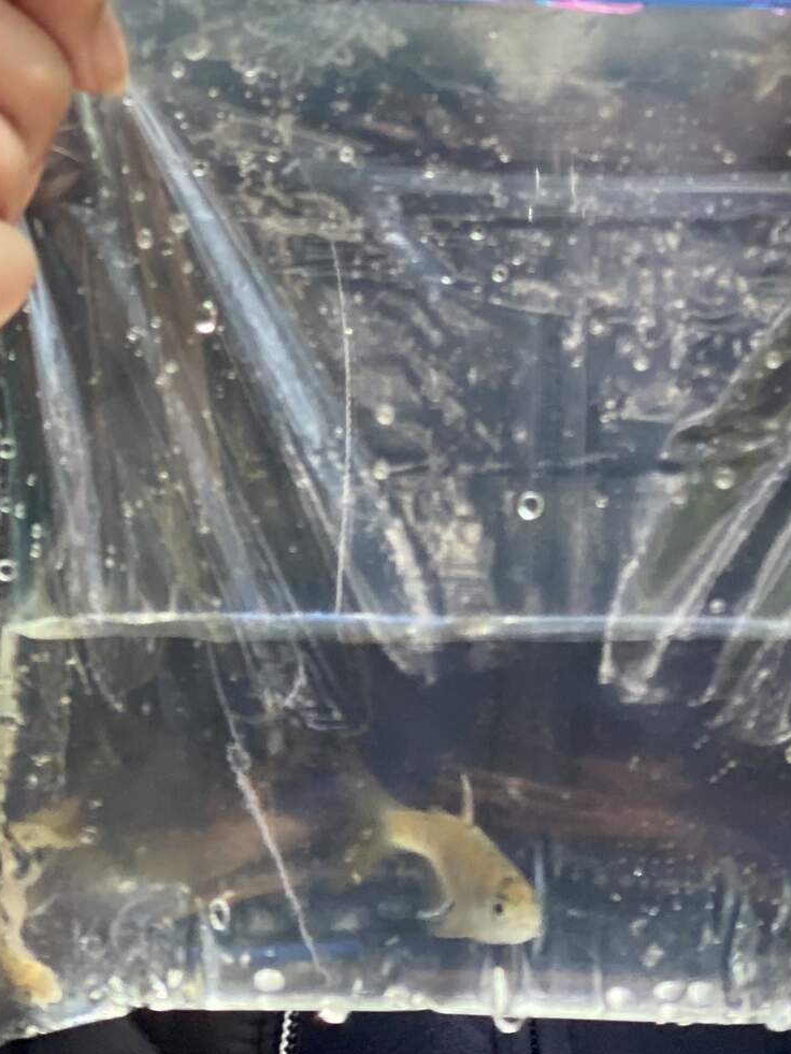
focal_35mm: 106
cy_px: -9
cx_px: 489
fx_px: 3229
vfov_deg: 18.1
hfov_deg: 14.0
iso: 160
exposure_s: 1/122
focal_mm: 6
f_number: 2
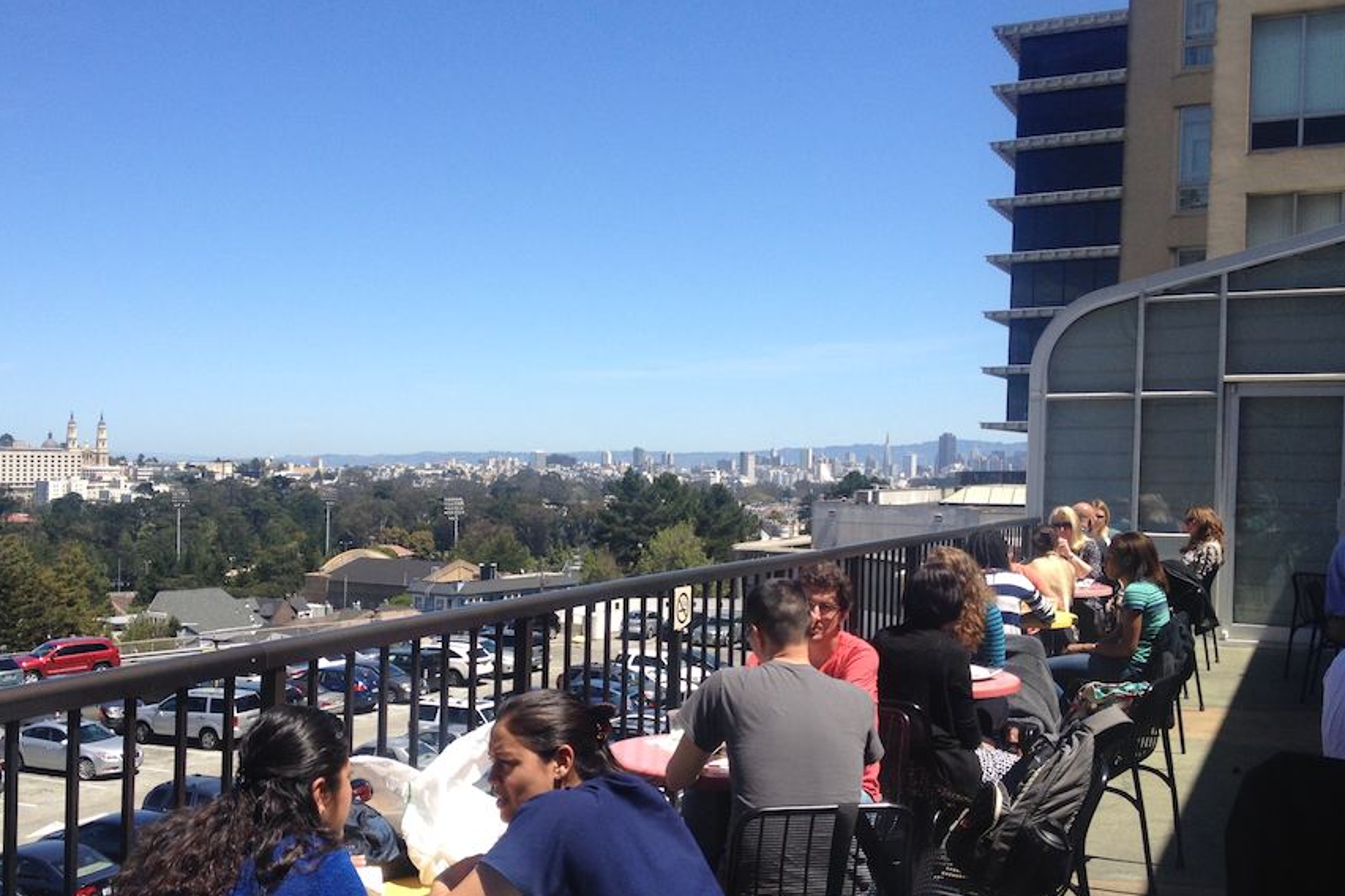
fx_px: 1532
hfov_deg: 47.3
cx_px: 598
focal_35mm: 41
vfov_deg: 32.6
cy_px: 489
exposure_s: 1/1623
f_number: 2.4
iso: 50
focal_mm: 4.28
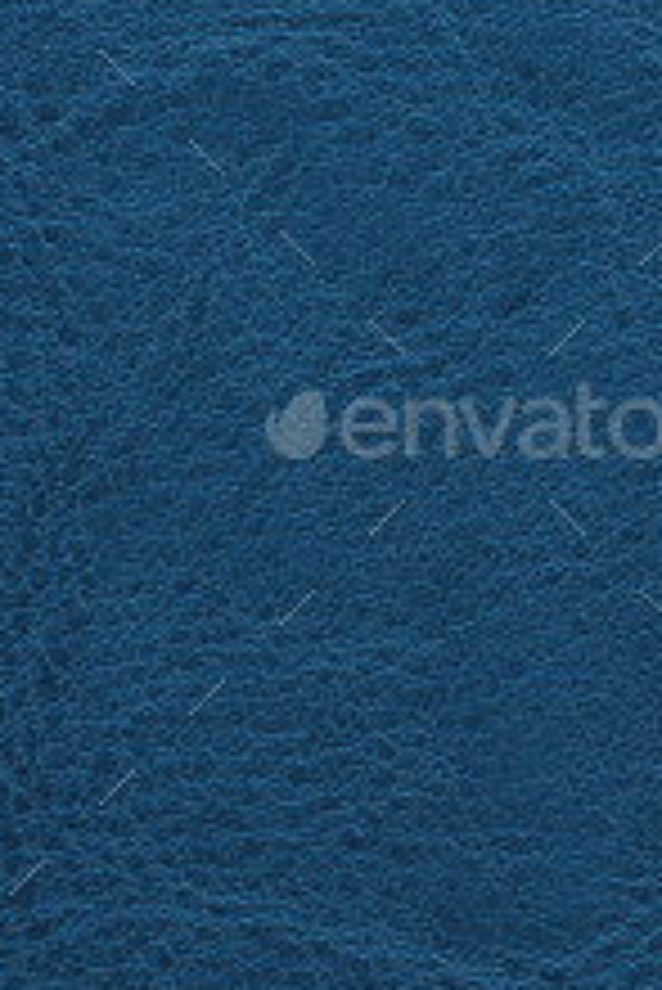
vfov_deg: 15.3
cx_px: 1130
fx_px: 3690
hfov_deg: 9.8
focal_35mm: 134
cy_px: 637
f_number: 8
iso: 100
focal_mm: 50
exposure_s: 1/125
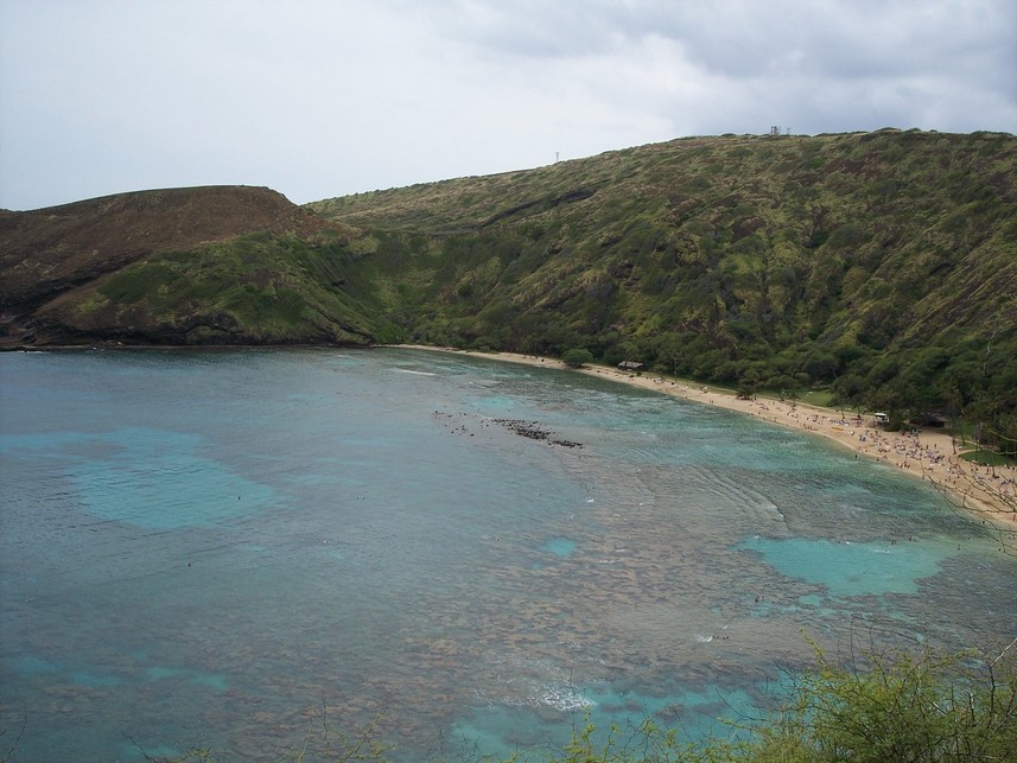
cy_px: 382
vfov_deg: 36.8
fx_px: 1146
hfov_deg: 47.9
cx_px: 508
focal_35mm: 39
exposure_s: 1/500
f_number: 5.6
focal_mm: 8
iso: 100
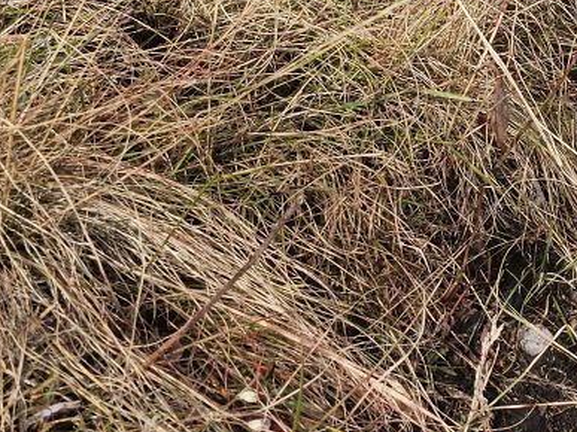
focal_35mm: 119
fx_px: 1983
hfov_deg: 15.2
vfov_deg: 11.1
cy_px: -478
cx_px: 883
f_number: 1.7
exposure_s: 1/714
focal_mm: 6.3
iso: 10
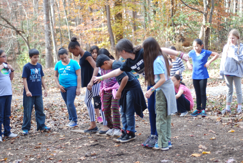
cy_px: 82
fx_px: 507
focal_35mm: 75
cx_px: 122
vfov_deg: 18.2
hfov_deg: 27.0
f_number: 2
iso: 100
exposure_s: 1/180
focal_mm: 50
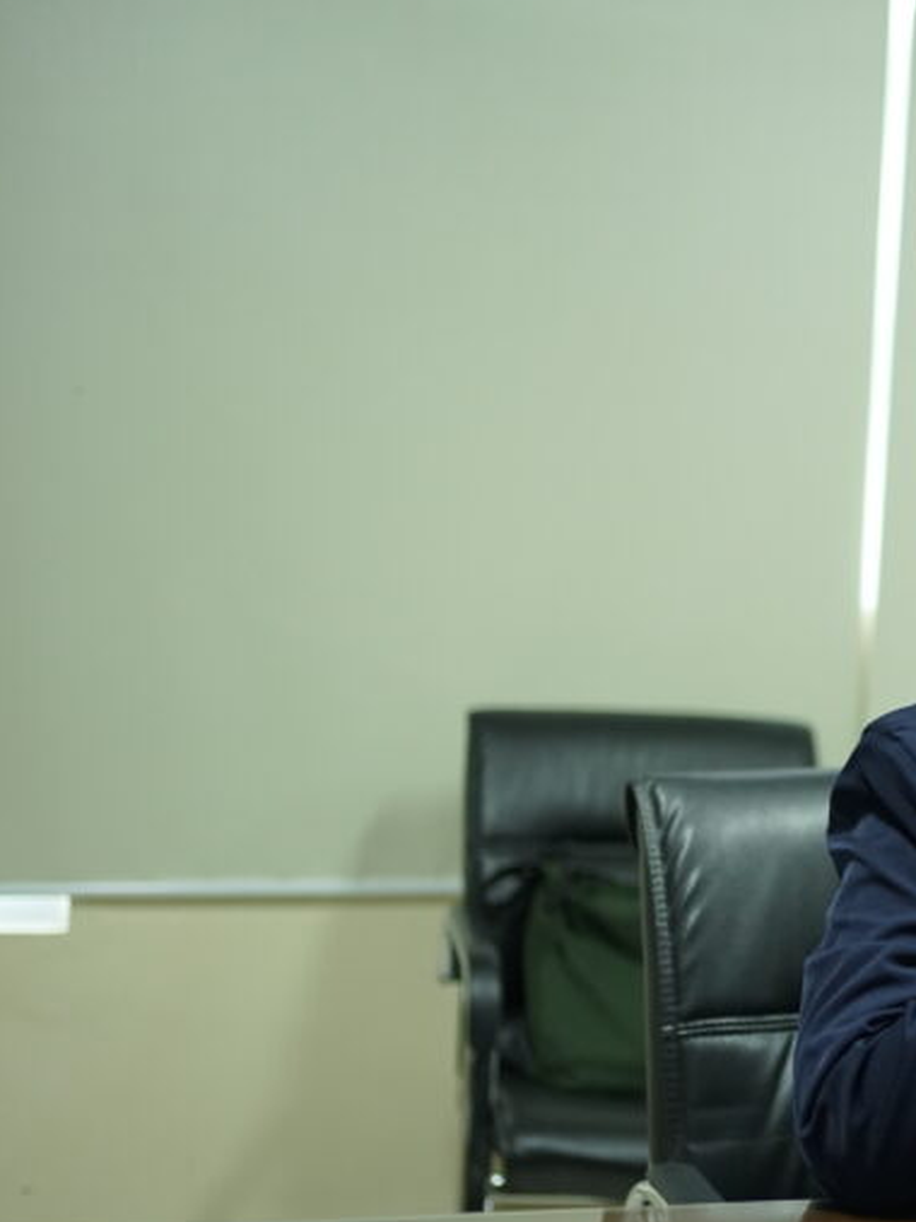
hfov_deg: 20.0
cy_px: 688
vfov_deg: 28.5
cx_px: 1150
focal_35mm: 68
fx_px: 2400
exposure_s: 1/100
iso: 800
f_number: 1.8
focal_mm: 35
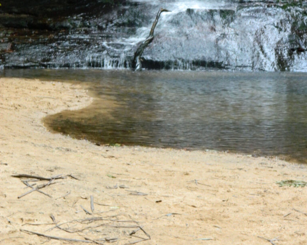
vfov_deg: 11.4
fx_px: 1226
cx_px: 153
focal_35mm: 135
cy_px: 48
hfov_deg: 14.3
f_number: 4.5
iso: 400
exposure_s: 1/25
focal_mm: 18.6
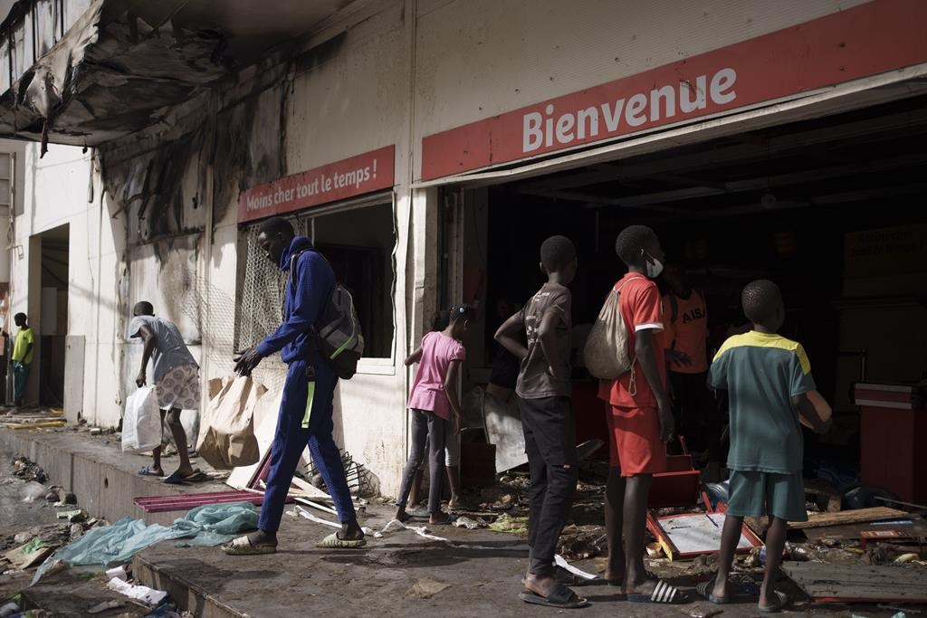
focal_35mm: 35
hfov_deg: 54.4
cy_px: 309
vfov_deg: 37.9
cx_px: 464
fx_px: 901
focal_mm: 35
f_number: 2
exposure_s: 1/4000
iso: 100
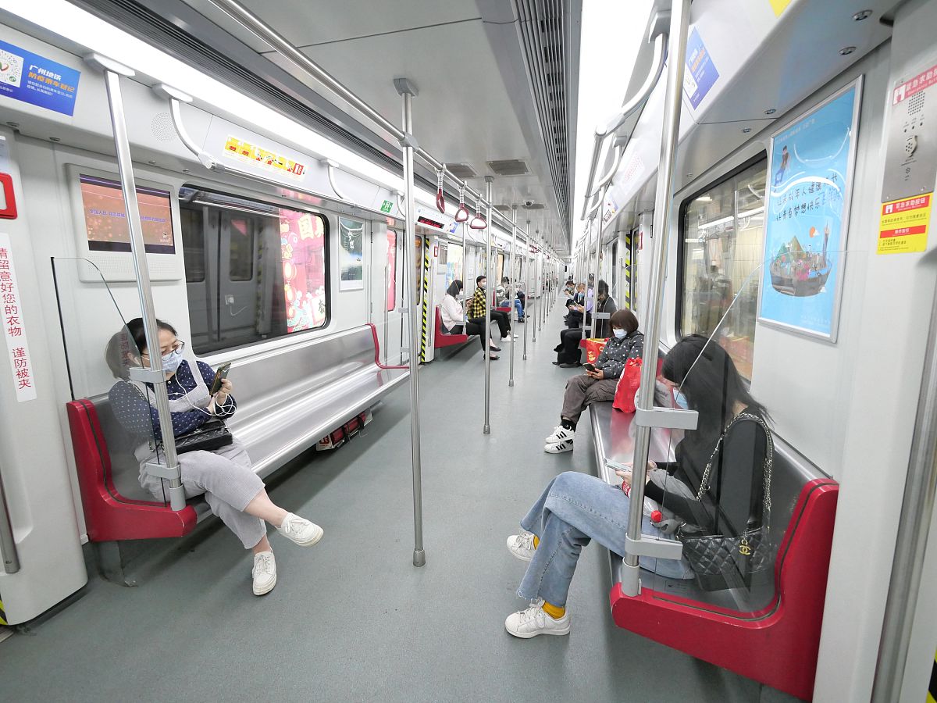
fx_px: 379
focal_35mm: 14
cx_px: 468
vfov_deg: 85.7
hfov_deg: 102.1
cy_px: 352
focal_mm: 7
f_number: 4
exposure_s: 1/60
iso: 2000
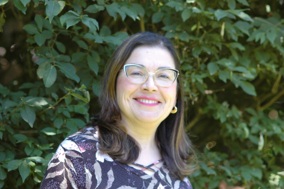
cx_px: 142
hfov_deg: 13.1
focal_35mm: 158
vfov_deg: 8.7
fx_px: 1241
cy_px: 94
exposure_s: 1/125
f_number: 3
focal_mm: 105
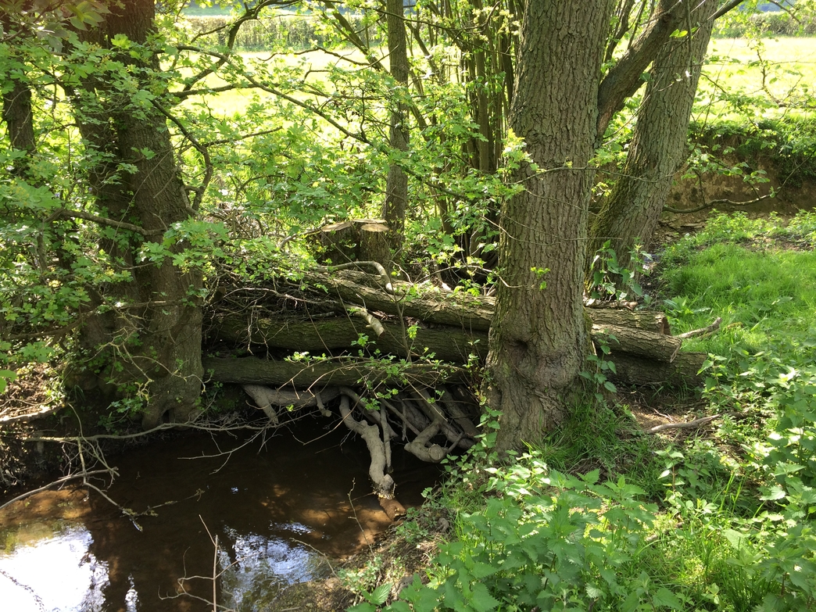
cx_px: 408
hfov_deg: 61.7
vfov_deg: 48.2
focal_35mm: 29
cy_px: 306
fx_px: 684
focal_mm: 4.15
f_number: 2.2
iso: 32
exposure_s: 1/125
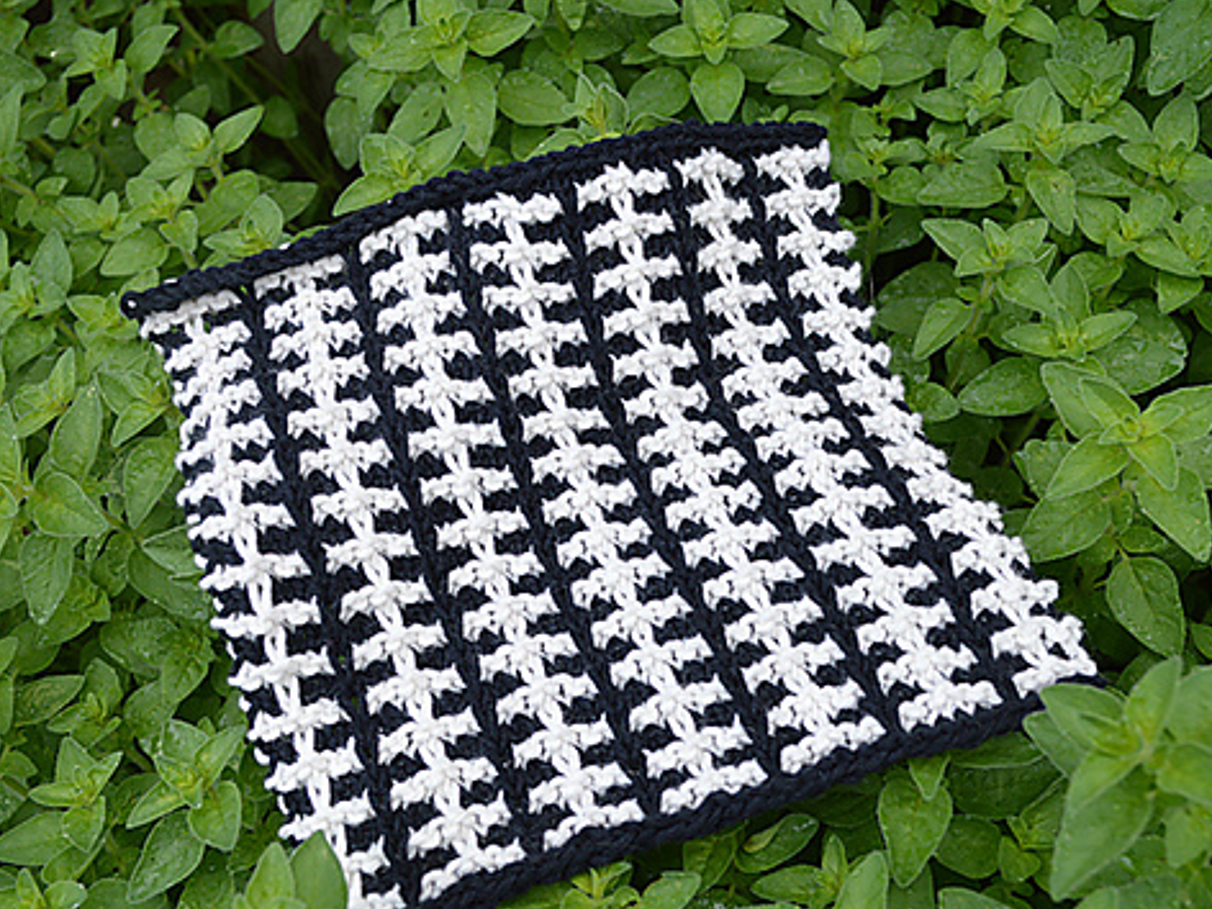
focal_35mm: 43
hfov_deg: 43.8
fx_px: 1506
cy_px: 490
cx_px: 657
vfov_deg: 33.6
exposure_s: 1/125
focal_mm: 22
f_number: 5.6
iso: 100
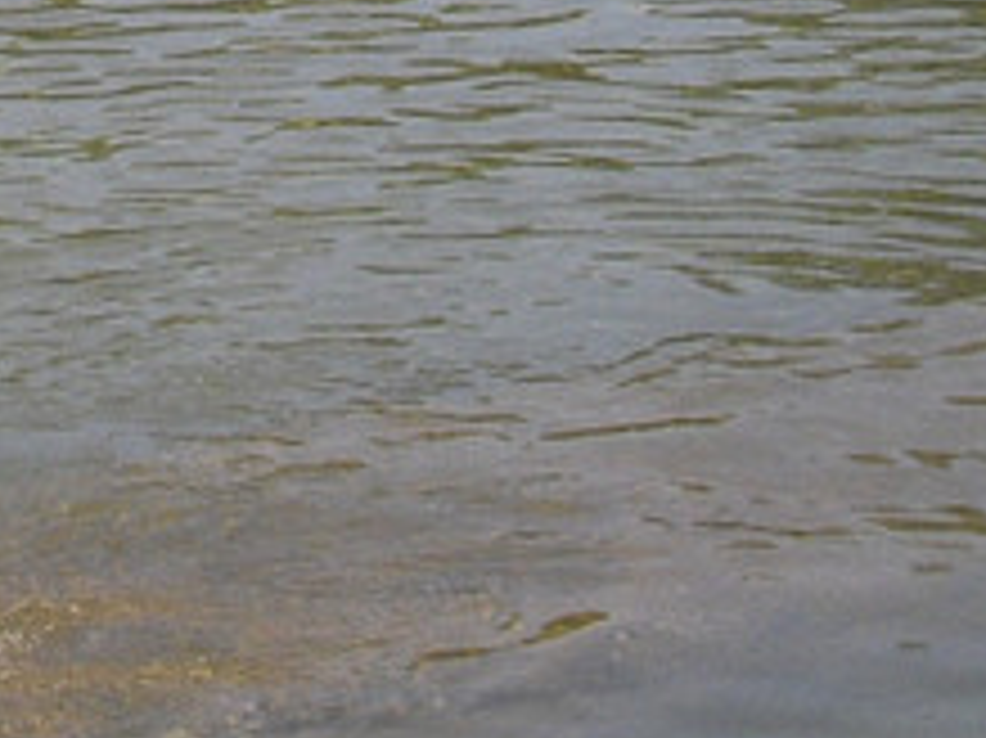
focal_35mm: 222
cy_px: -972
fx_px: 6320
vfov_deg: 6.4
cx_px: 59
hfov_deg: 8.9
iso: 64
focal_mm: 7.9
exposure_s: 1/100
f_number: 8
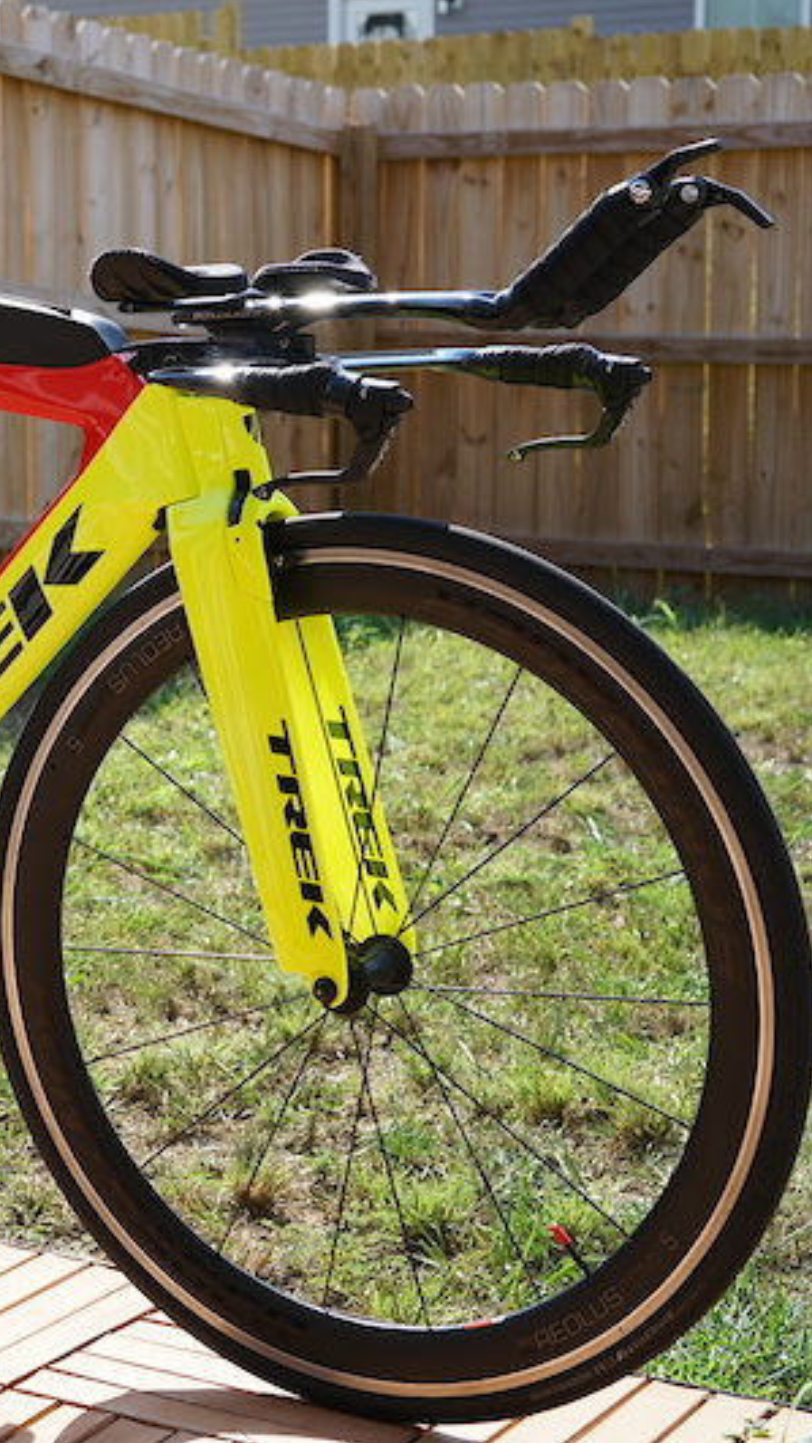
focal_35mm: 79
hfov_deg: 14.9
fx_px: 3022
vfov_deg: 26.8
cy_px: 722
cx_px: -79
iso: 100
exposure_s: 1/125
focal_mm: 50
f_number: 8
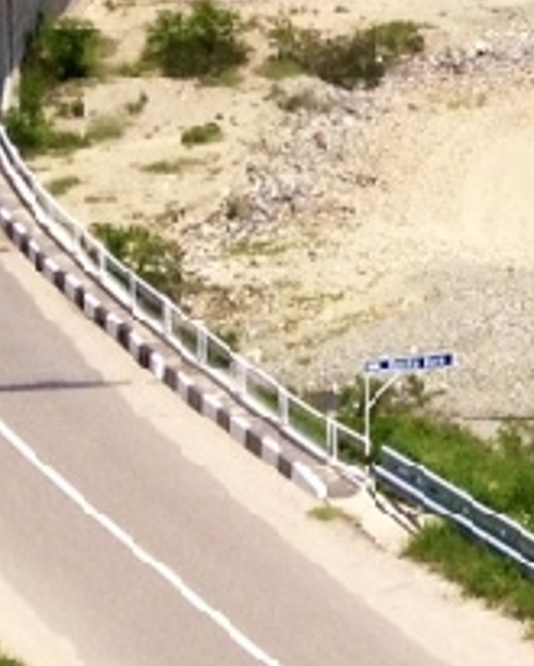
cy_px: -23
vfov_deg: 9.6
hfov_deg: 6.9
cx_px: 1683
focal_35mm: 199
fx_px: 3928
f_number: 2.4
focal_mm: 4.28
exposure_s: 1/1842
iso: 50
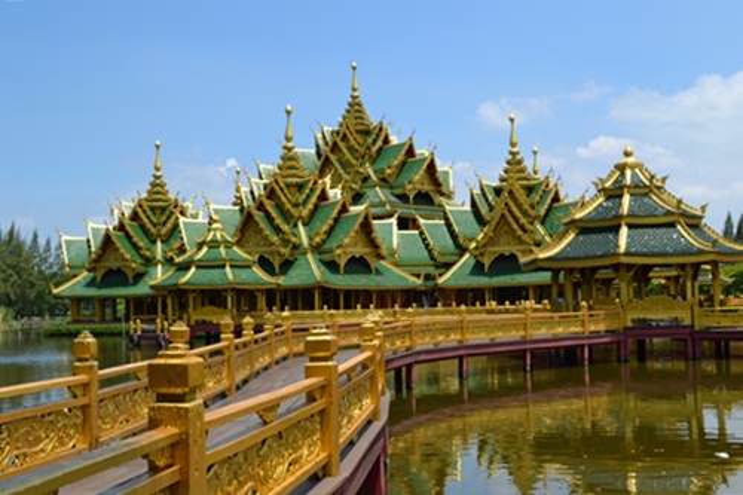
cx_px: 372
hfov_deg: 46.4
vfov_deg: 31.9
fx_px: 866
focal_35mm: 42
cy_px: 248
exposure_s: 1/250
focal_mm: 28
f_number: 8
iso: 100
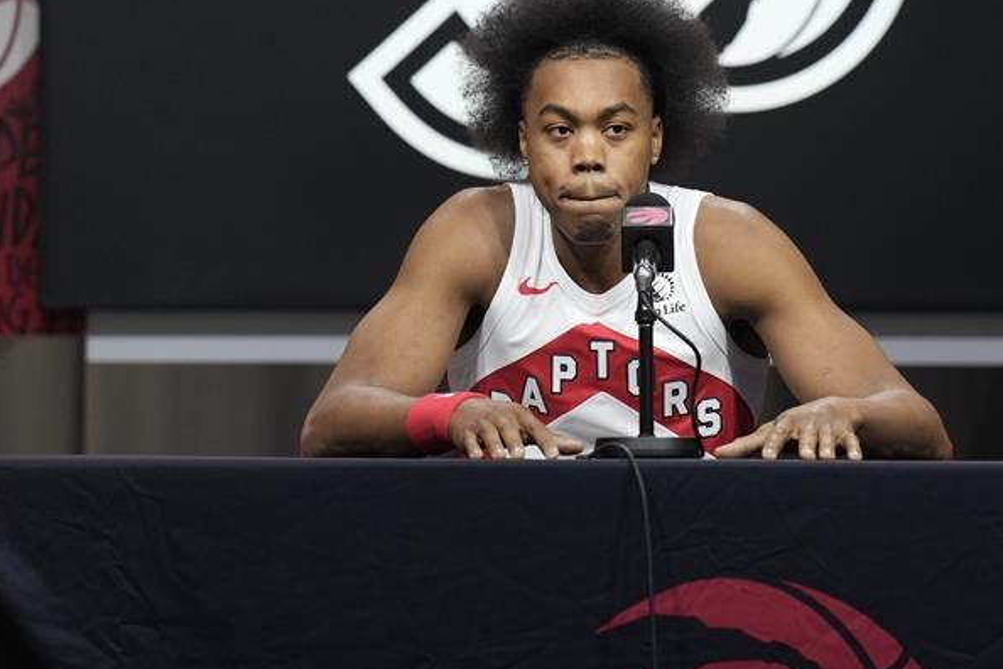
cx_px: 613
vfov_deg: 4.9
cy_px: 244
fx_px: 7828
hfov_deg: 7.3
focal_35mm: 281
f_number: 3.2
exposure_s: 1/1000
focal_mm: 163
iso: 2500
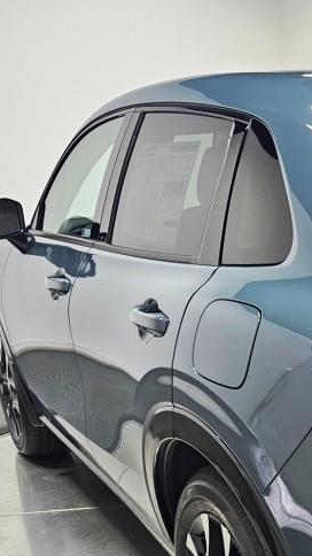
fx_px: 780
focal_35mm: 53
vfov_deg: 38.0
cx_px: 458
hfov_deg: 19.8
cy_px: 430
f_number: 1.7
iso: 640
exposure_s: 1/60
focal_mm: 6.3
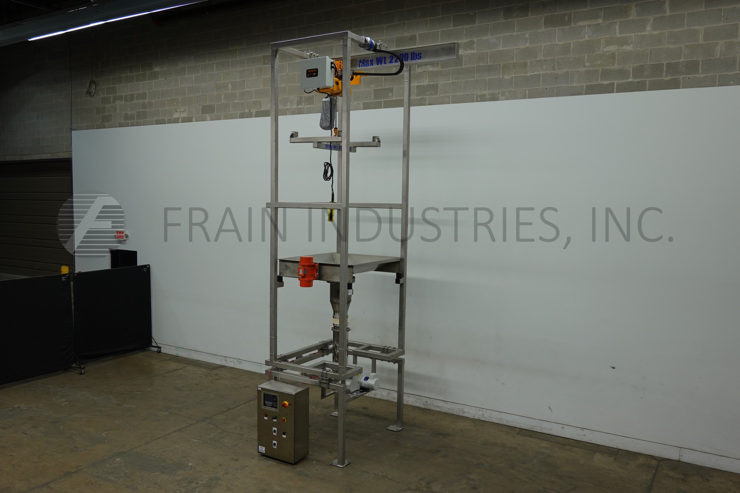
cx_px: 370
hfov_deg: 61.9
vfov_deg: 43.6
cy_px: 246
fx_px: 617
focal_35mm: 30
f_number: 3.2
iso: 125
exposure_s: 1/100
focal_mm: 11.06
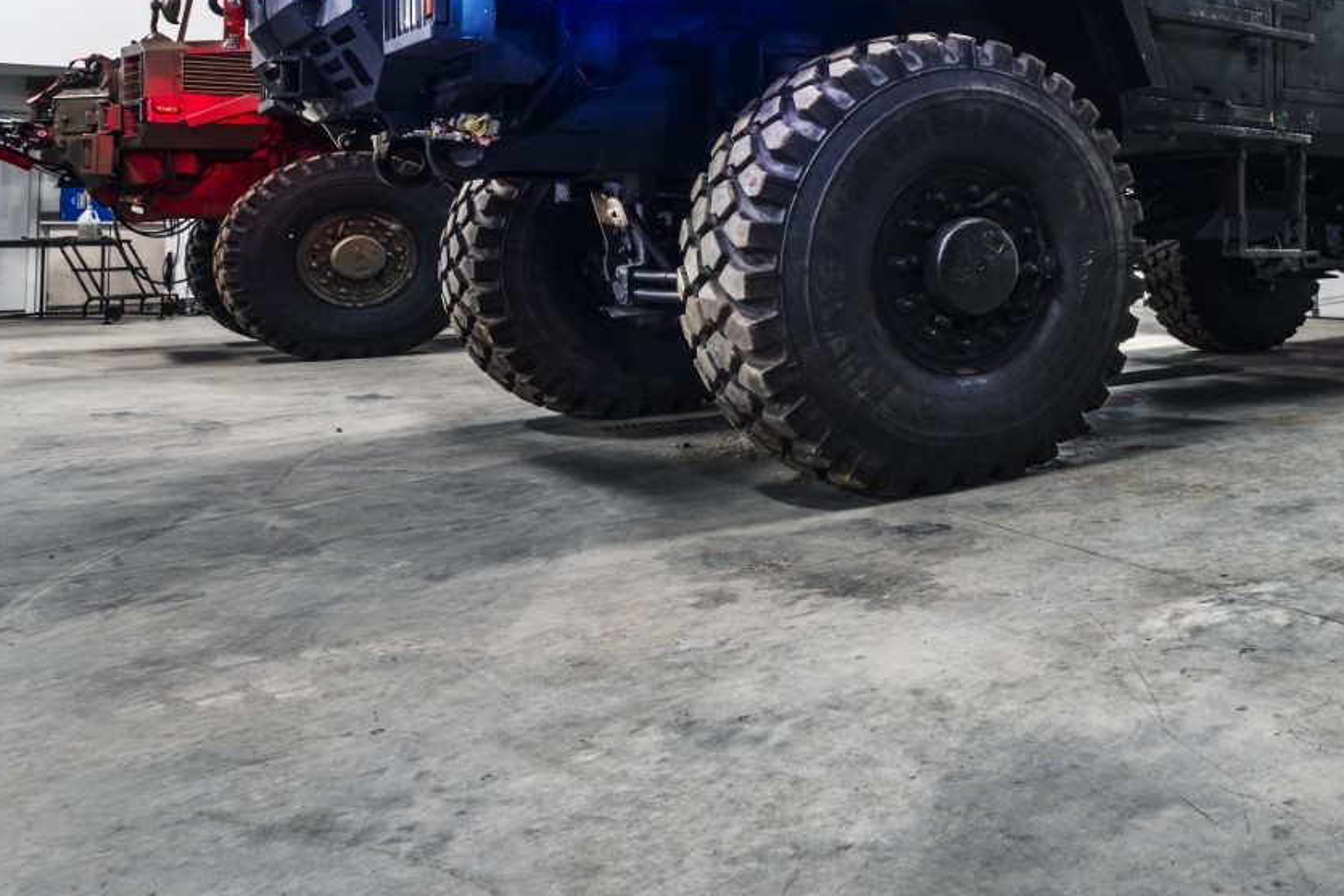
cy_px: 105
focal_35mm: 31
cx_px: 1233
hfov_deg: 52.3
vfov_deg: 39.5
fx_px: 1157
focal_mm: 16
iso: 64
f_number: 9
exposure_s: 1/4
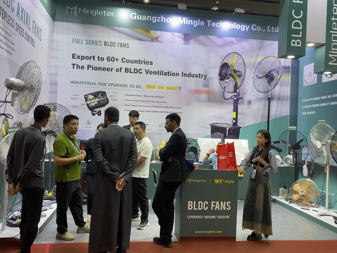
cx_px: 168
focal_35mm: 26
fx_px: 253
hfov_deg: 67.3
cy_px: 126
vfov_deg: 53.1
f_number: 1.8
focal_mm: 4.25
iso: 80
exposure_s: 1/100
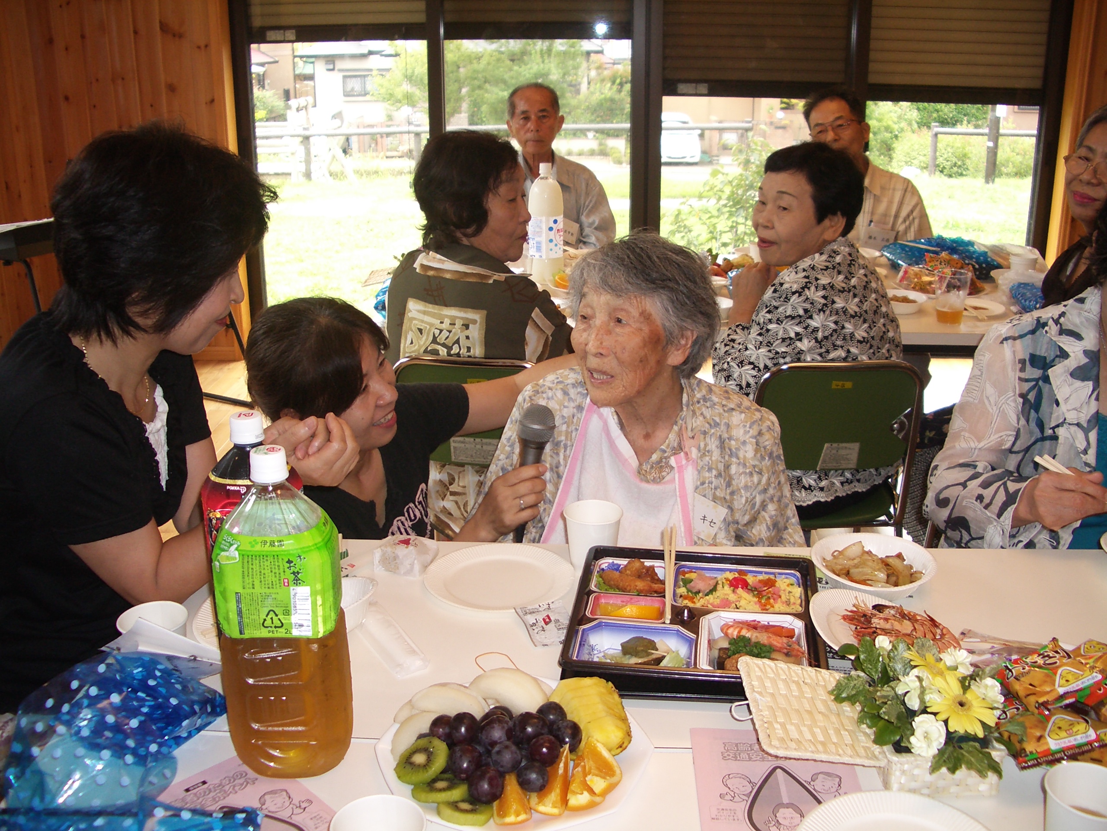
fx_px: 1119
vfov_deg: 40.7
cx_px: 554
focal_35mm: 35
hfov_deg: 52.6
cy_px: 416
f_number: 2.6
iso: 100
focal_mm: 5.8
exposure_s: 1/60
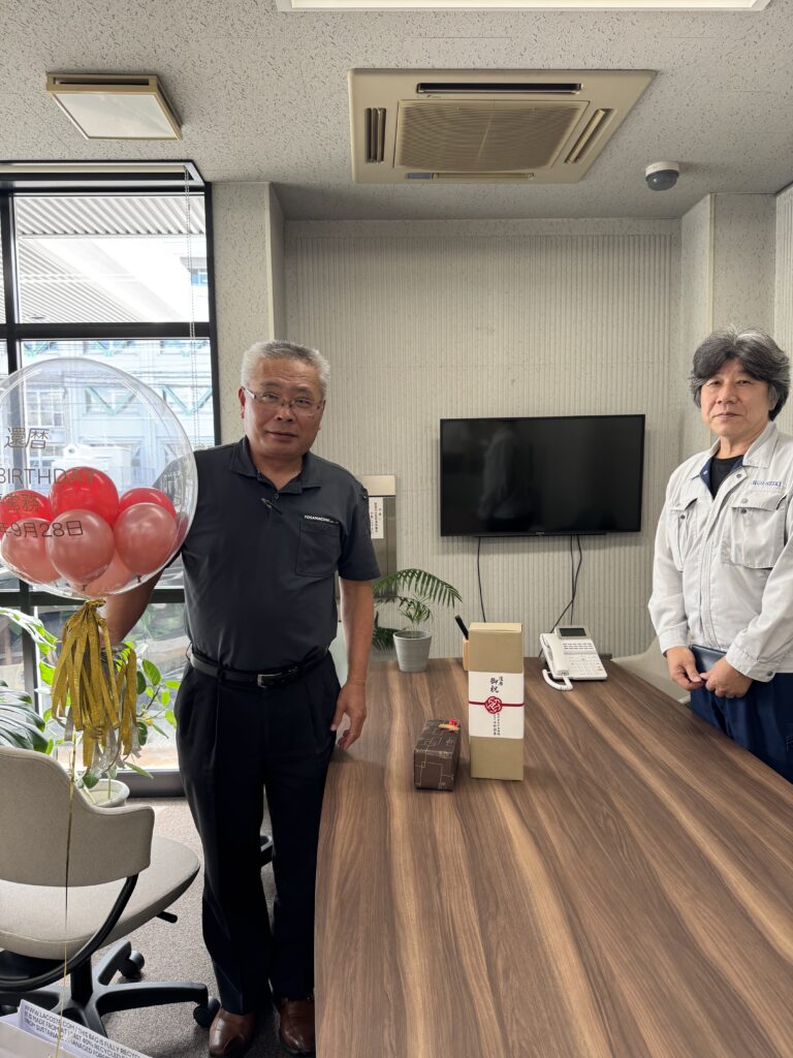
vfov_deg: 71.6
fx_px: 733
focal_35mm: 24
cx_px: 396
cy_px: 529
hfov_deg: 56.8
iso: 125
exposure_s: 1/121
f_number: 1.78
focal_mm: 6.76
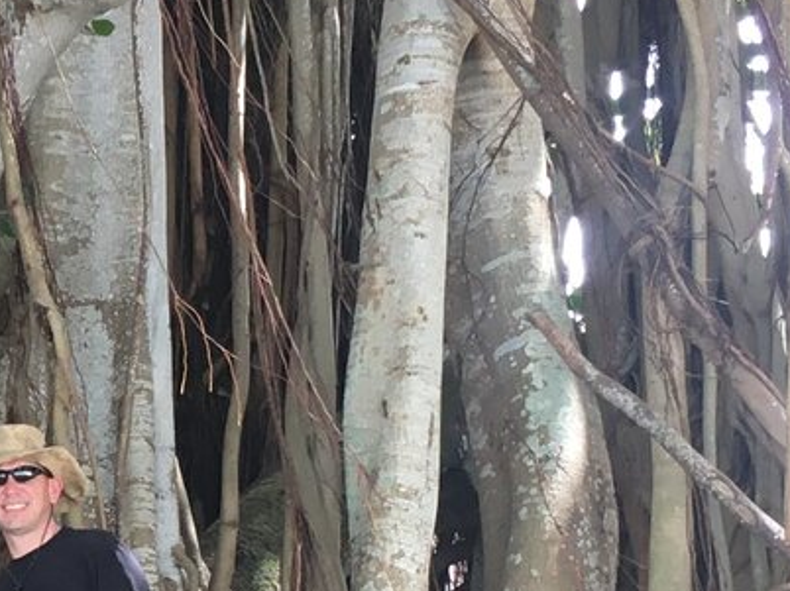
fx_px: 2965
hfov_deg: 14.7
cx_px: -124
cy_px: 575
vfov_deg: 11.3
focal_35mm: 130
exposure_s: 1/33
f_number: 2.2
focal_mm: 4.15
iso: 25
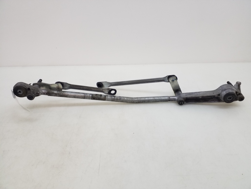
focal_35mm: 27
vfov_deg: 51.4
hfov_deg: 65.3
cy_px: 94
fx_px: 196
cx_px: 126
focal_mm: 3.6
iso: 80
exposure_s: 1/50
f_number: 1.9
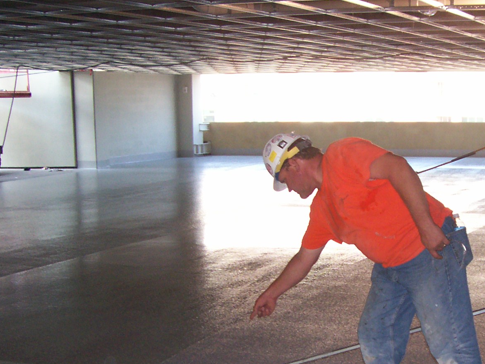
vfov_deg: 21.7
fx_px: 939
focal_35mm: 67
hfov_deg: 28.2
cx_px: 404
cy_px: 276
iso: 140
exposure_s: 1/112
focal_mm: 5.6
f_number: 2.7
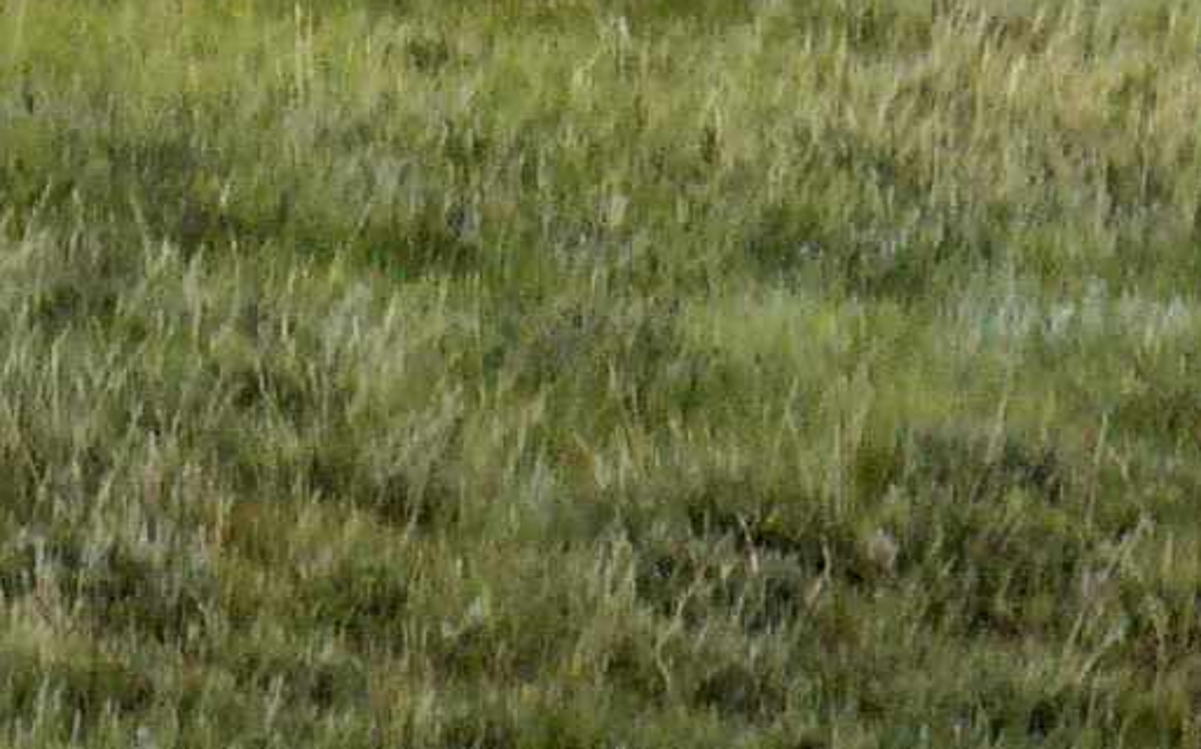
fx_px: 38438
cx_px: -641
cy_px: -695
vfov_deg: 1.1
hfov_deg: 1.8
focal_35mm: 1175
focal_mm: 36.6
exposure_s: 1/125
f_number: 9
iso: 80
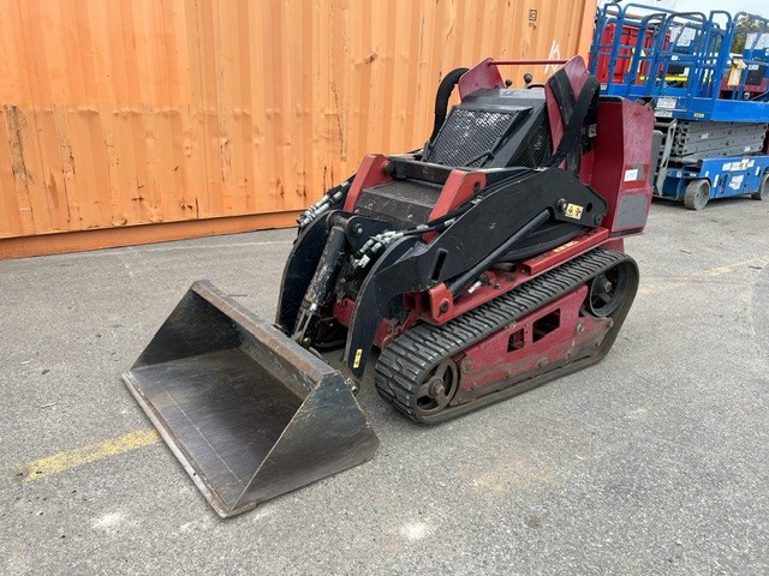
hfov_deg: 67.3
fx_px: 578
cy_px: 288
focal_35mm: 26
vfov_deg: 53.1
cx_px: 384
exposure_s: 1/480
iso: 50
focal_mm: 5.7
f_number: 1.5
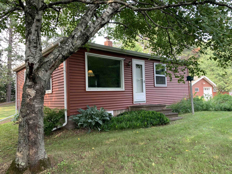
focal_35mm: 26
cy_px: 87
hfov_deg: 67.3
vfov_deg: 53.1
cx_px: 116
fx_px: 174
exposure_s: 1/121
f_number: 1.8
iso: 50
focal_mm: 4.25
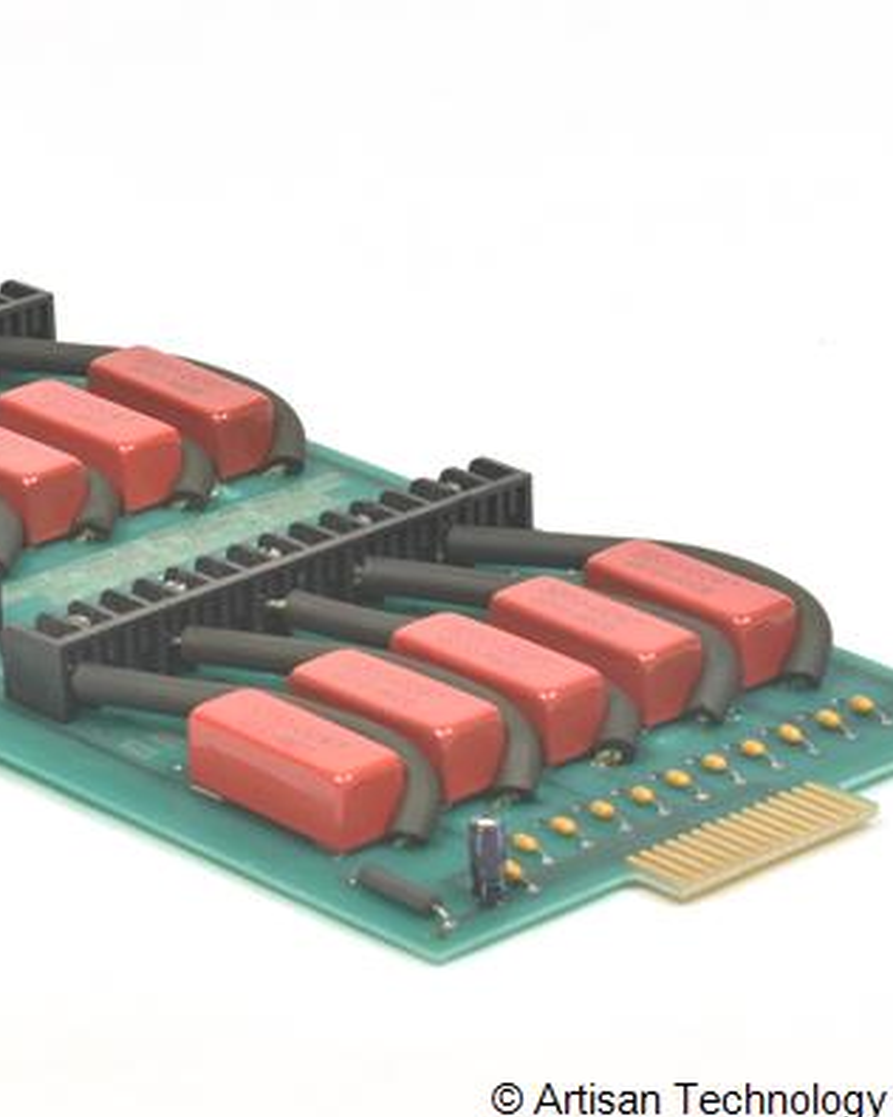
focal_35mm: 118
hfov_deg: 13.0
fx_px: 3889
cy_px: 563
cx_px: 192
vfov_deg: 16.3
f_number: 13
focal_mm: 55
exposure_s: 1/200
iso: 200
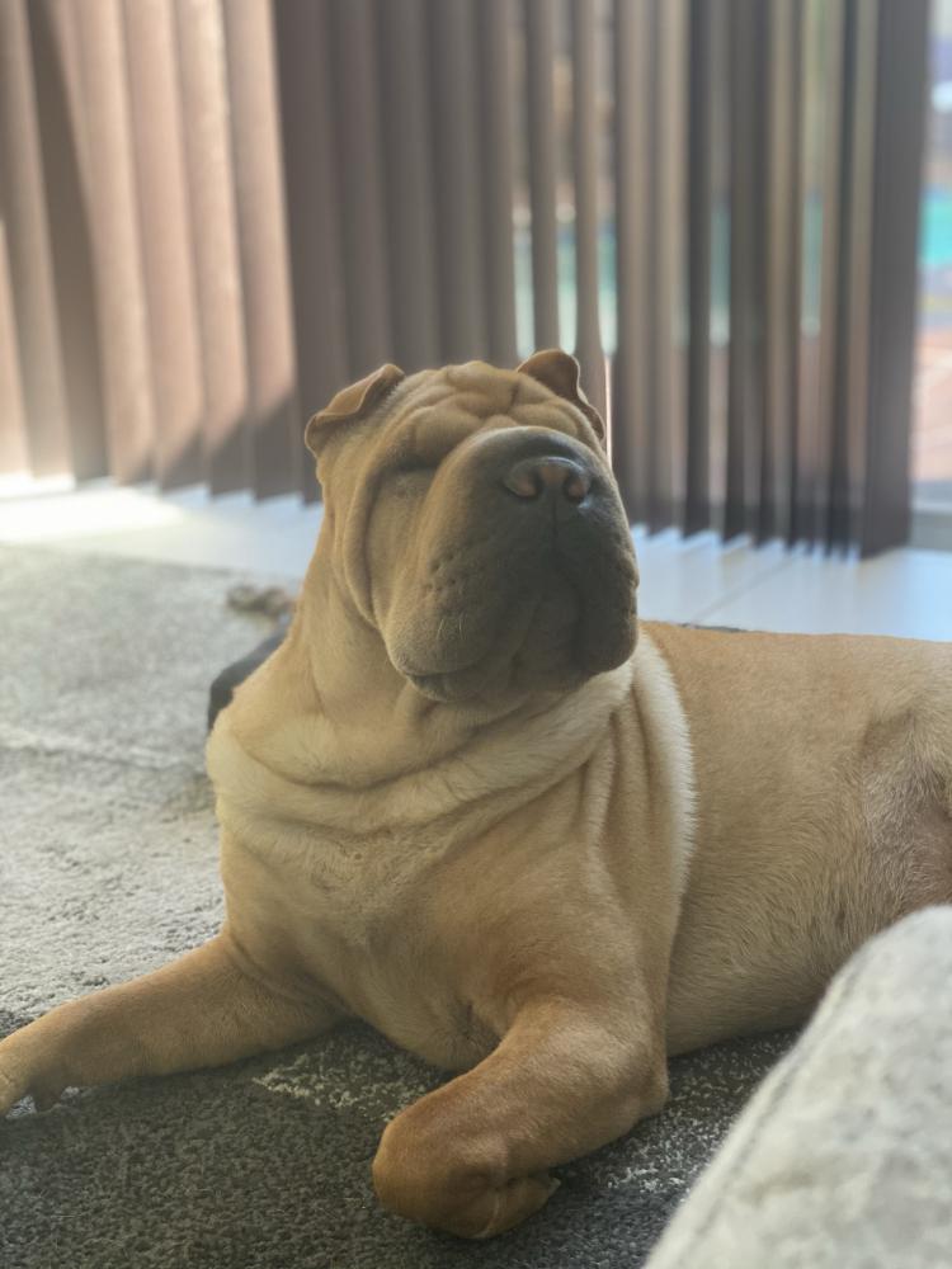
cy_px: 634
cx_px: 476
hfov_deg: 28.0
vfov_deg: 36.8
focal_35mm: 52
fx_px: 1907
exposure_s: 1/122
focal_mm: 6
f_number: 2
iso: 200
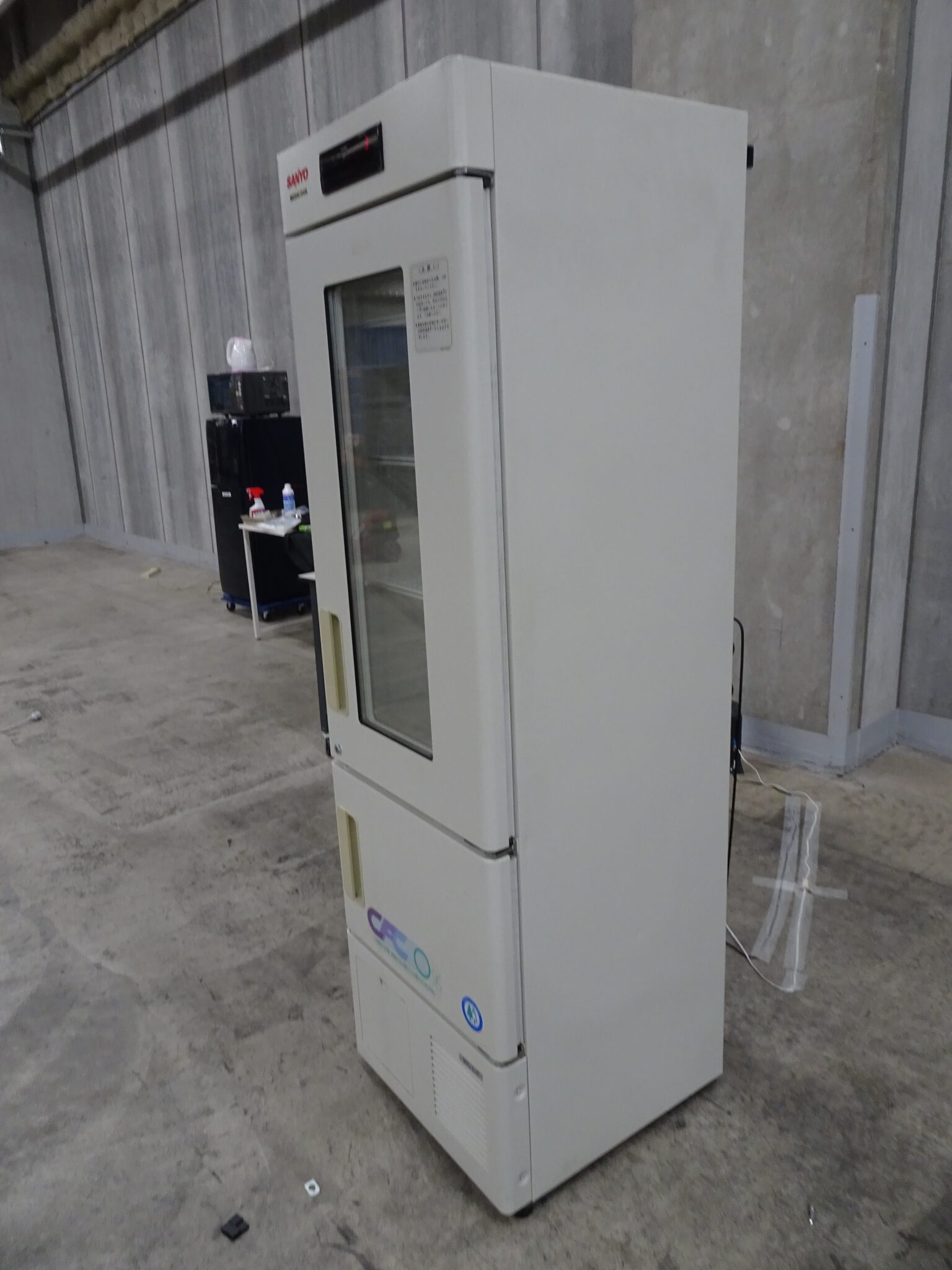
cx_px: 476
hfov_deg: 56.8
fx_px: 880
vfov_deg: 71.6
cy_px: 635
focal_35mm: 24
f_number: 3.5
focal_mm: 4.1
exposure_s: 1/30
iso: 250
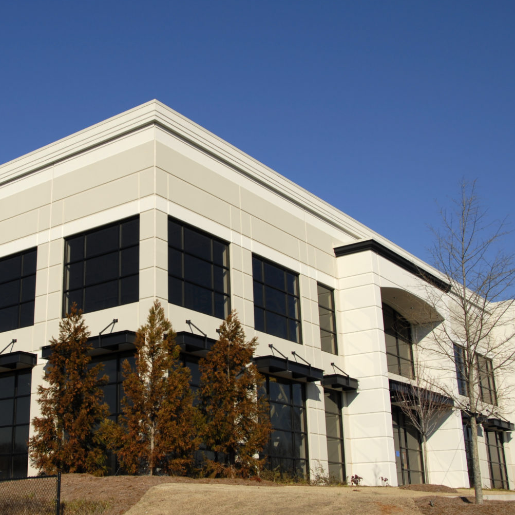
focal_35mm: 43
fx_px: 724
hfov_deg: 38.5
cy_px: 261
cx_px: 152
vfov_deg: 39.2
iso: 100
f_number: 8
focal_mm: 22
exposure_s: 1/350
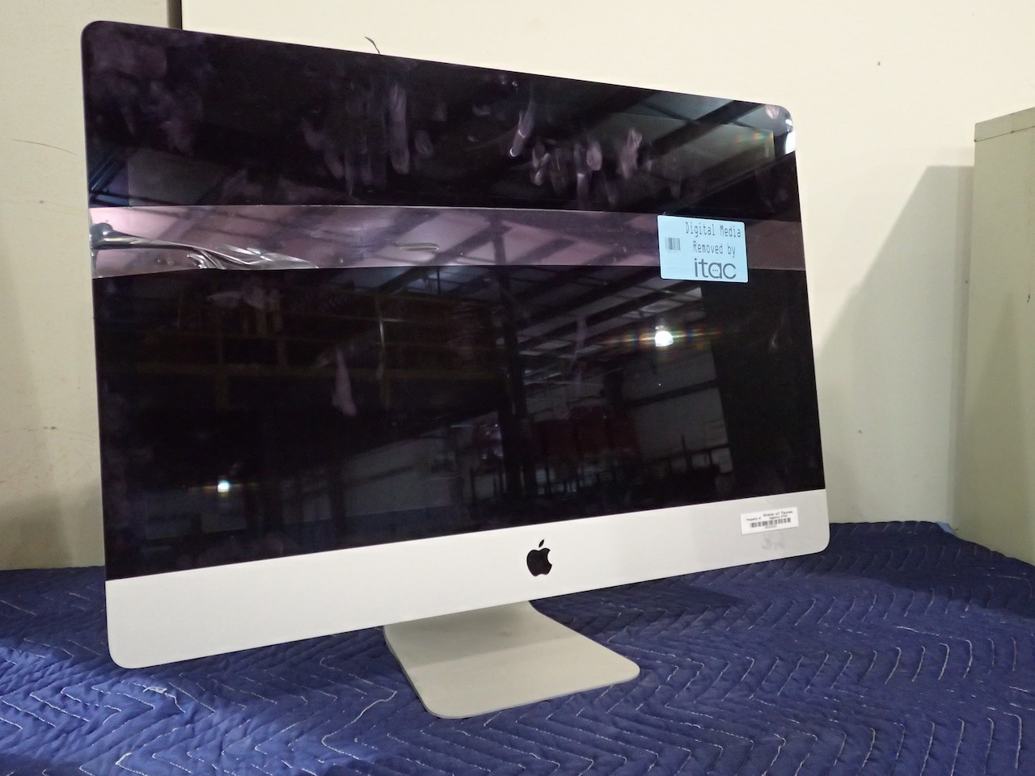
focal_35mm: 30
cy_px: 388
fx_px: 897
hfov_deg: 60.0
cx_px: 518
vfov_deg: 46.8
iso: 800
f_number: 2.3
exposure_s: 1/20
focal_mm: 5.5
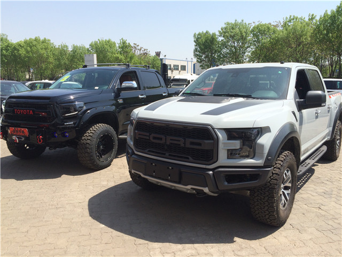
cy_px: 128
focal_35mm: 29
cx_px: 171
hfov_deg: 61.7
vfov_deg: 48.2
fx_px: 287
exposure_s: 1/1368
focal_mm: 4.15
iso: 32
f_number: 2.2
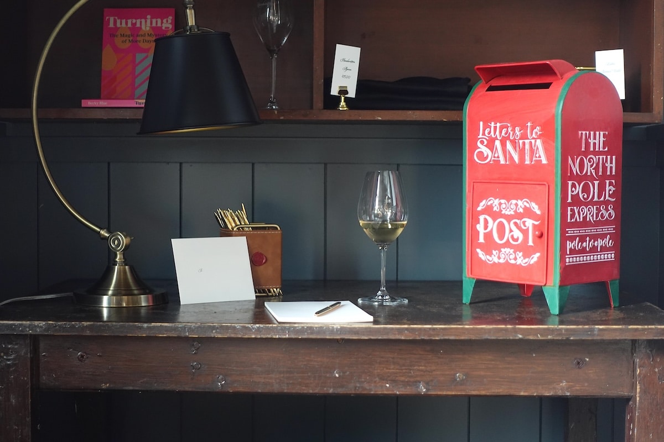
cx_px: 332
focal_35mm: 70
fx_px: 1291
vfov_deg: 19.5
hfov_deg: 28.8
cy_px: 221
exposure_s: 1/25
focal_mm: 25.7
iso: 800
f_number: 2.8
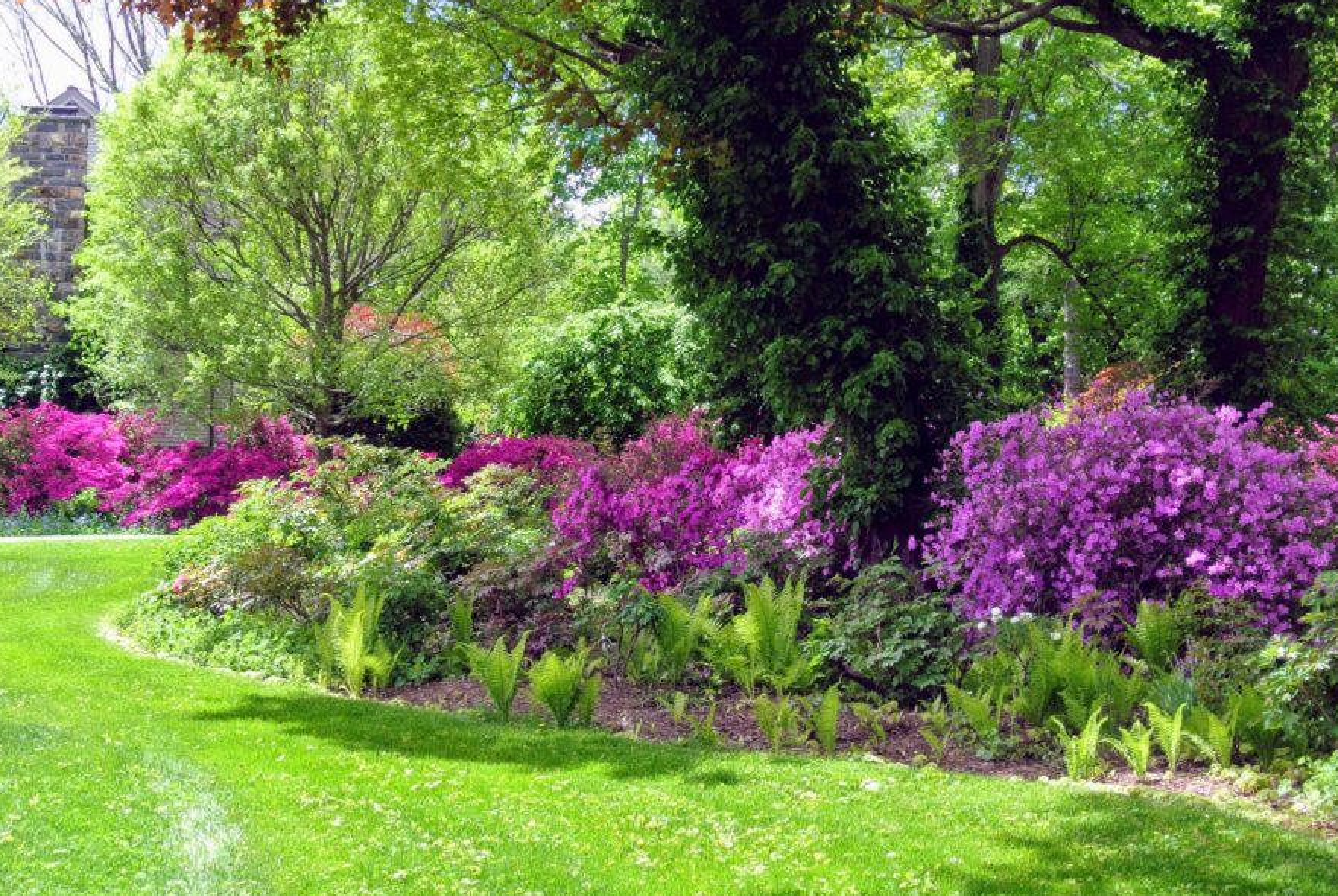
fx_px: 2642
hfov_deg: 28.4
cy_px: 464
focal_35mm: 71
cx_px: 626
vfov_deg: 19.2
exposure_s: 1/200
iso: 100
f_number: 5
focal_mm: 22.7
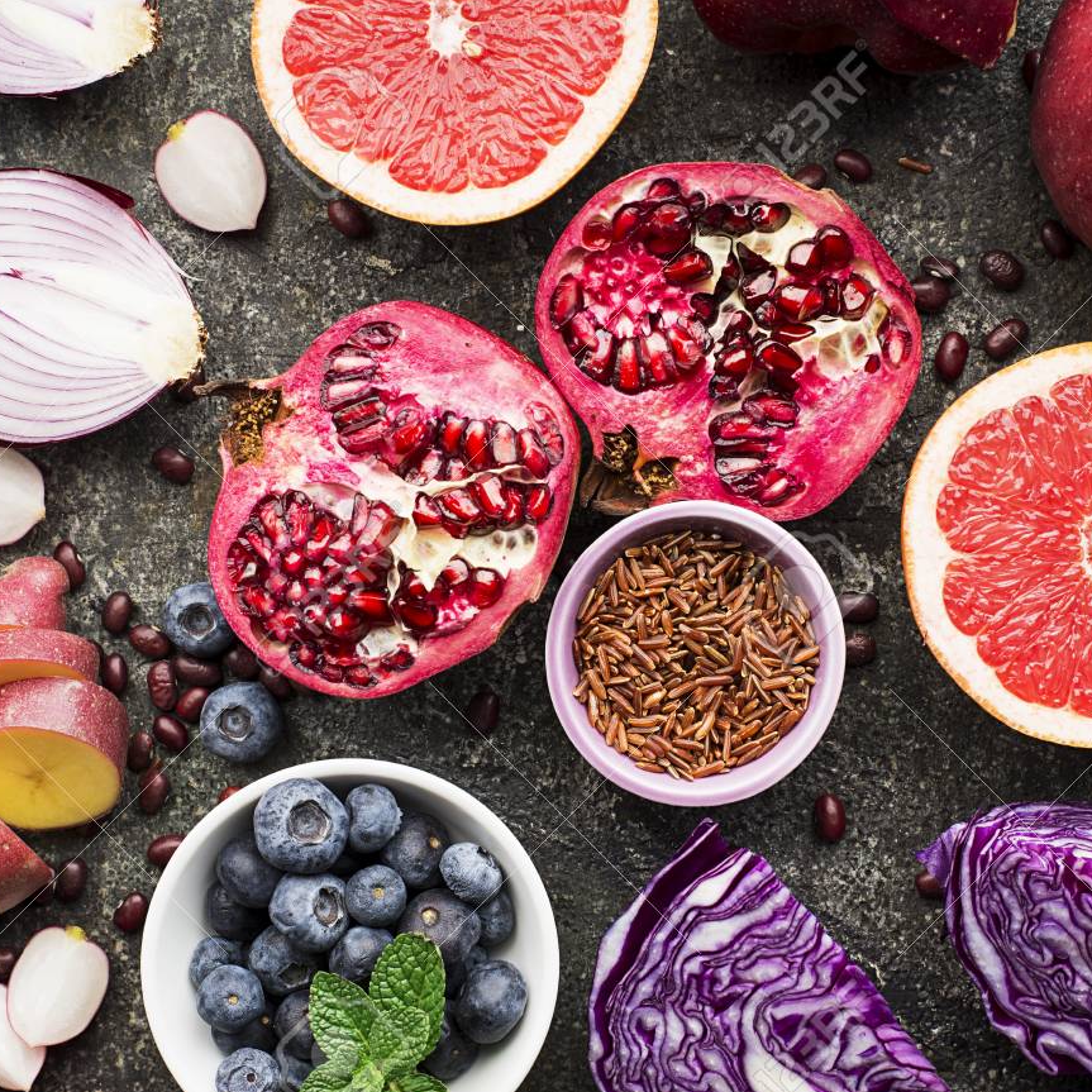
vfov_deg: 26.9
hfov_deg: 26.9
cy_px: 546
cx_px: 564
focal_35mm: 64
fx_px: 2284
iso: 100
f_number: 10
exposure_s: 1/125
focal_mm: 50
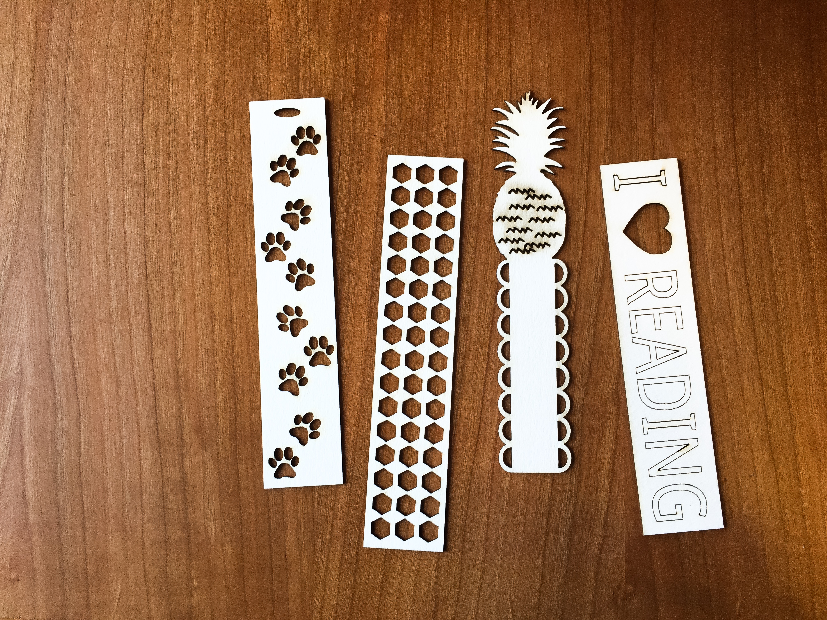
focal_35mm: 29
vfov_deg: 48.2
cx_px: 414
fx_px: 693
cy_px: 310
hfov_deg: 61.7
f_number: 2.2
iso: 32
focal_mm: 4.15
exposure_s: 1/60
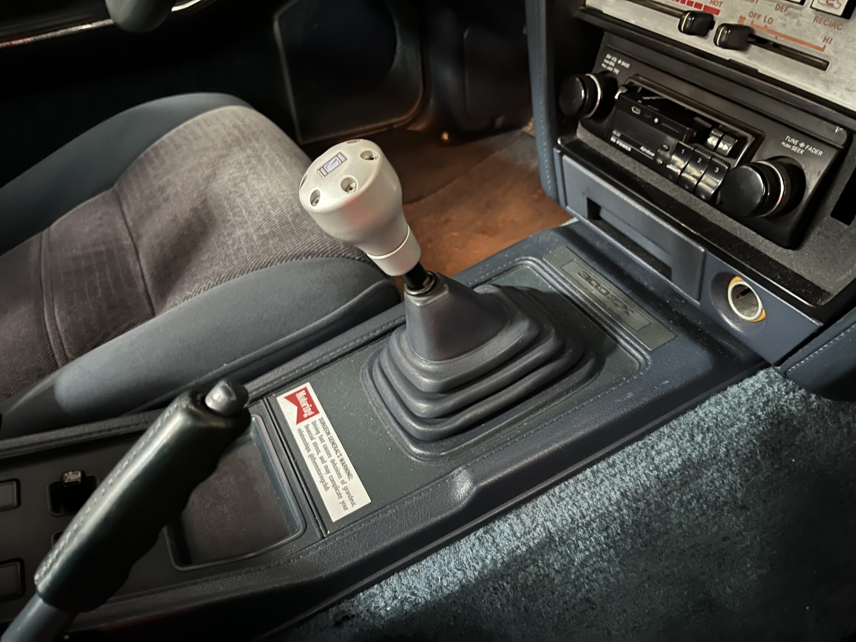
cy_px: 321
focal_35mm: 26
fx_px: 643
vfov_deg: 53.1
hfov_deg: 67.3
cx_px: 428
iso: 800
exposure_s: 1/9
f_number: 1.6
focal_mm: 5.1
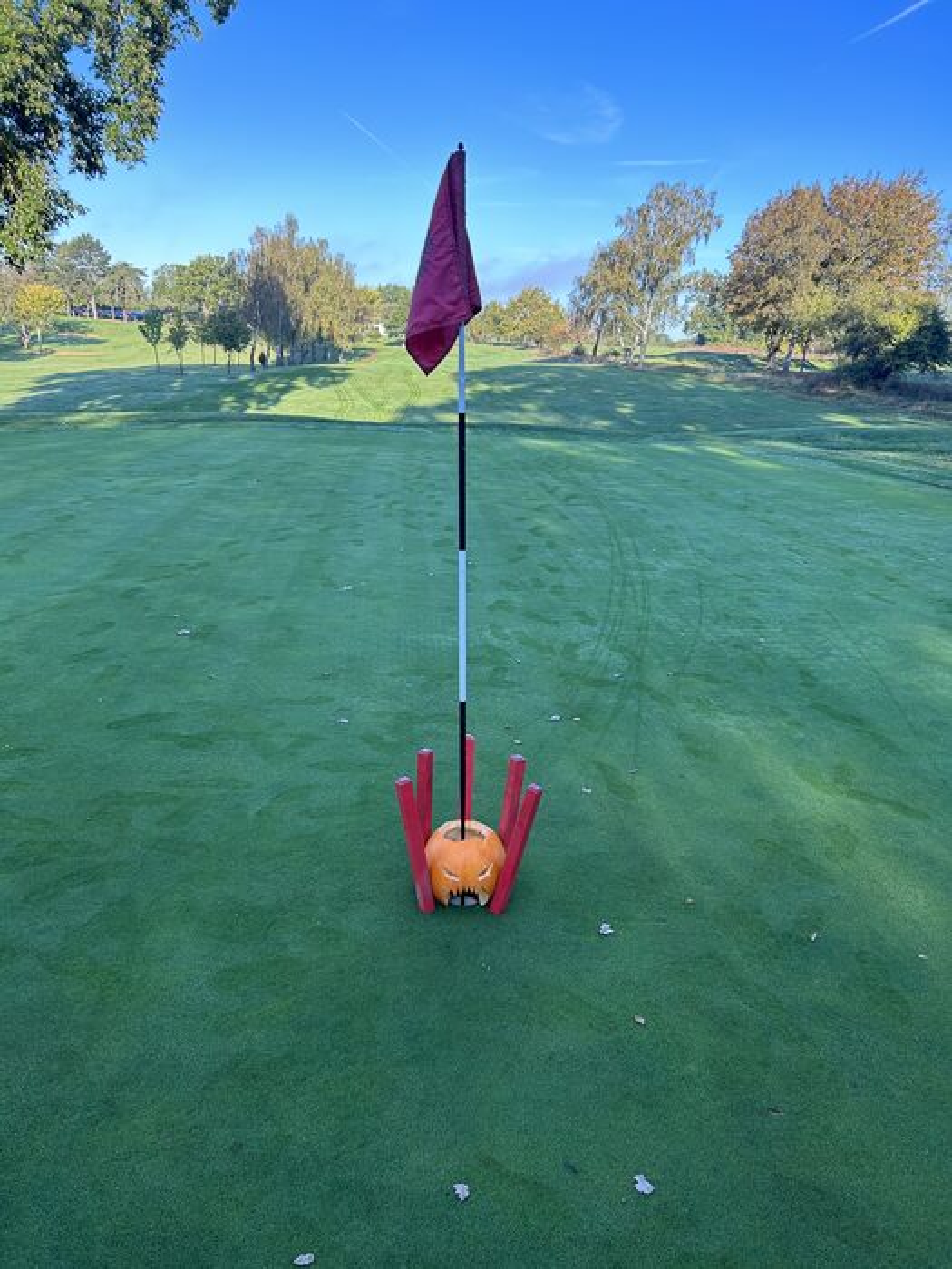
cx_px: 476
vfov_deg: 67.3
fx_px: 953
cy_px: 634
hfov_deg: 53.1
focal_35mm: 26
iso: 50
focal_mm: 5.7
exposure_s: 1/692
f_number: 1.5
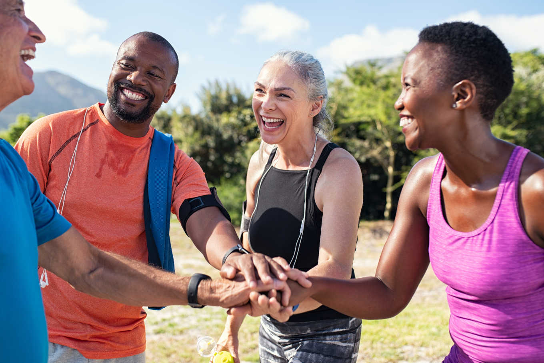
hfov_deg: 46.4
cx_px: 272
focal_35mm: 42
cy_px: 182
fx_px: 634
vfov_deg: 31.9
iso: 100
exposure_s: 1/640
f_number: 2.8
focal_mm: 35
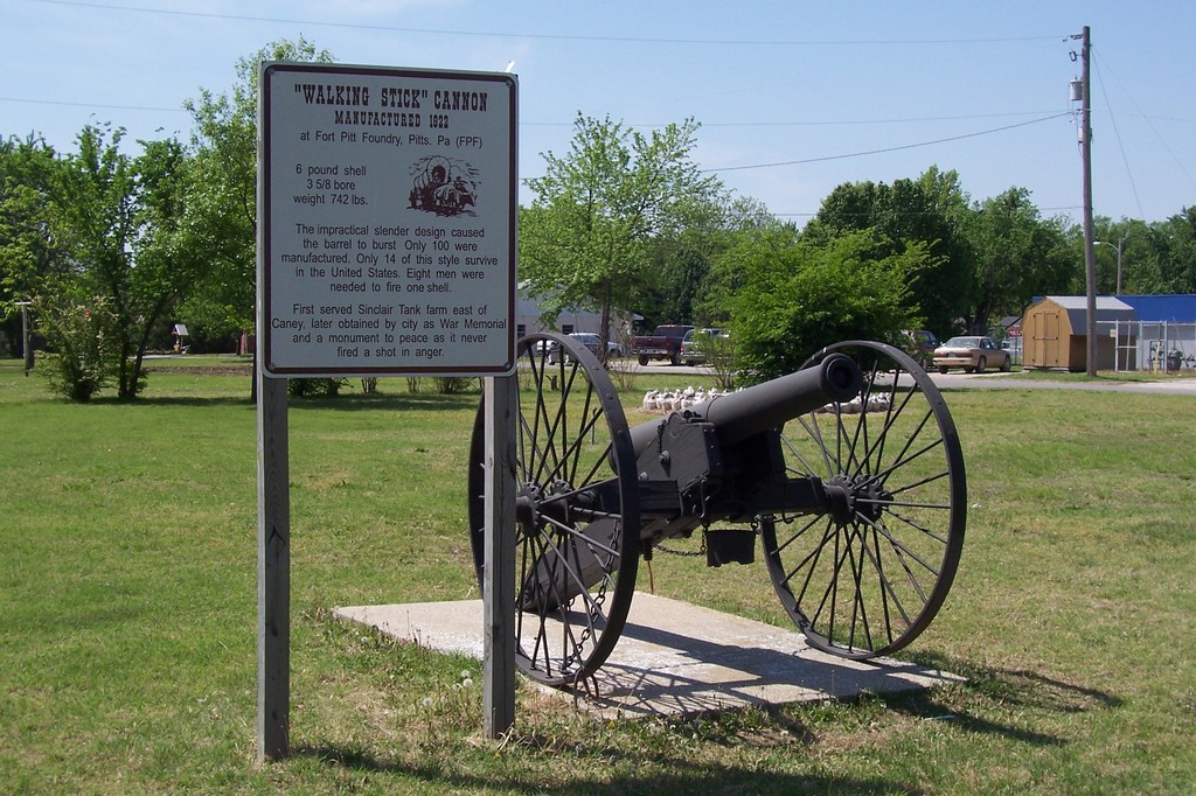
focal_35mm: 53
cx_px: 598
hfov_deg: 37.5
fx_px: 1760
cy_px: 398
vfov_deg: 25.5
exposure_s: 1/350
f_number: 6.7
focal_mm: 8.6
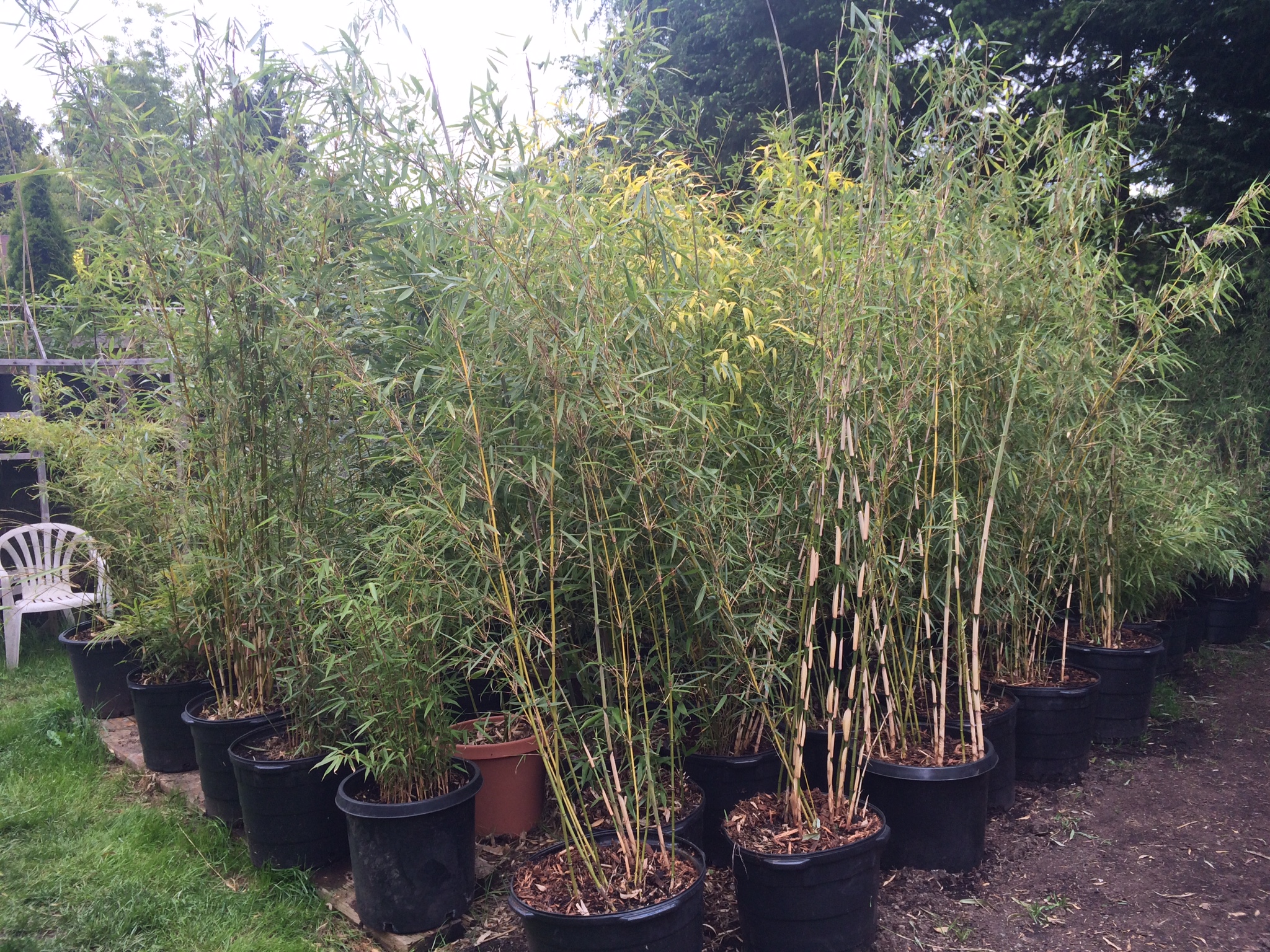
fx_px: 1064
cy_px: 476
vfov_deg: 48.2
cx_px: 635
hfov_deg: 61.7
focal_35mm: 29
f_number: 2.2
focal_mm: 4.15
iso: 32
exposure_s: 1/313
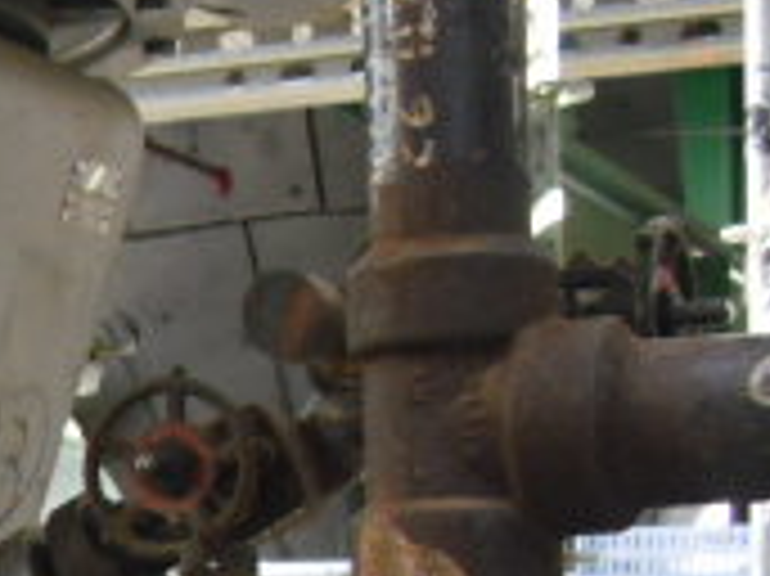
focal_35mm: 135
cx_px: -450
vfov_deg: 10.7
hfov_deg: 13.6
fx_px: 3001
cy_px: 760
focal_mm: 6.3
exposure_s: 1/20
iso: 200
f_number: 3.1
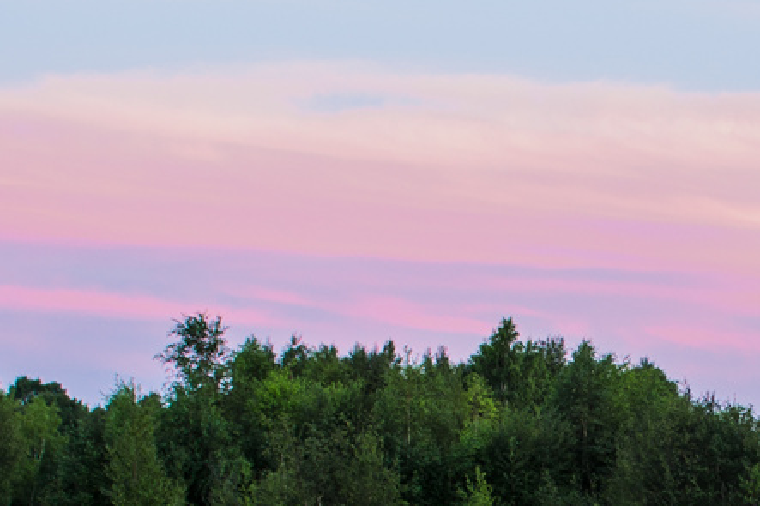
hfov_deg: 20.1
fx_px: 2089
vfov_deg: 13.6
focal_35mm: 99
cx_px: 722
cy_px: 511
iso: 100
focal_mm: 18
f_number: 4.8
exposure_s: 1/8
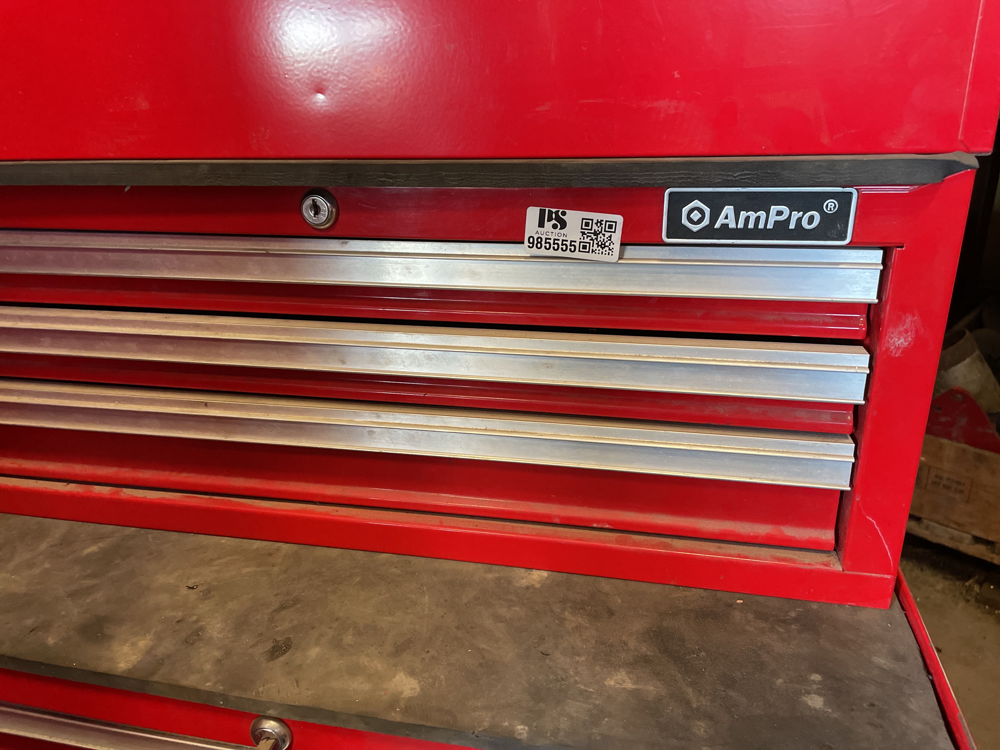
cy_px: 375
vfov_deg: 53.1
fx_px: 751
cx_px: 500
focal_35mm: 26
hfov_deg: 67.3
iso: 400
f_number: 1.6
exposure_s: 1/60
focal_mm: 4.2
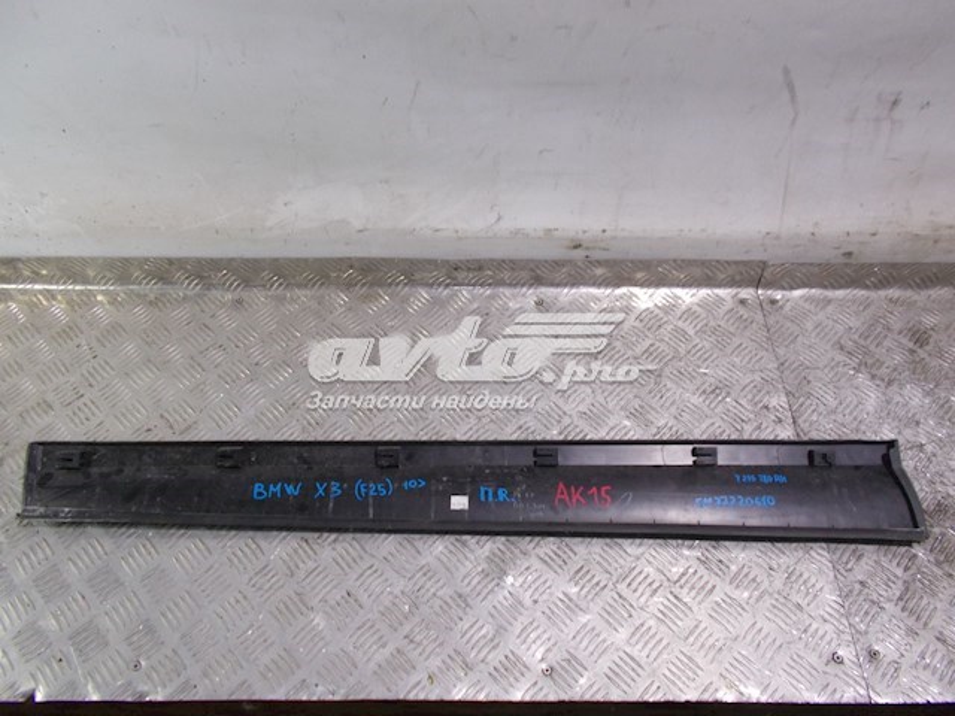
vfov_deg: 53.1
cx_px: 478
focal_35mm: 26
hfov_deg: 67.3
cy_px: 358
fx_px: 717
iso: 160
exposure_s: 1/25
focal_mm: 4.6
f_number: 3.2
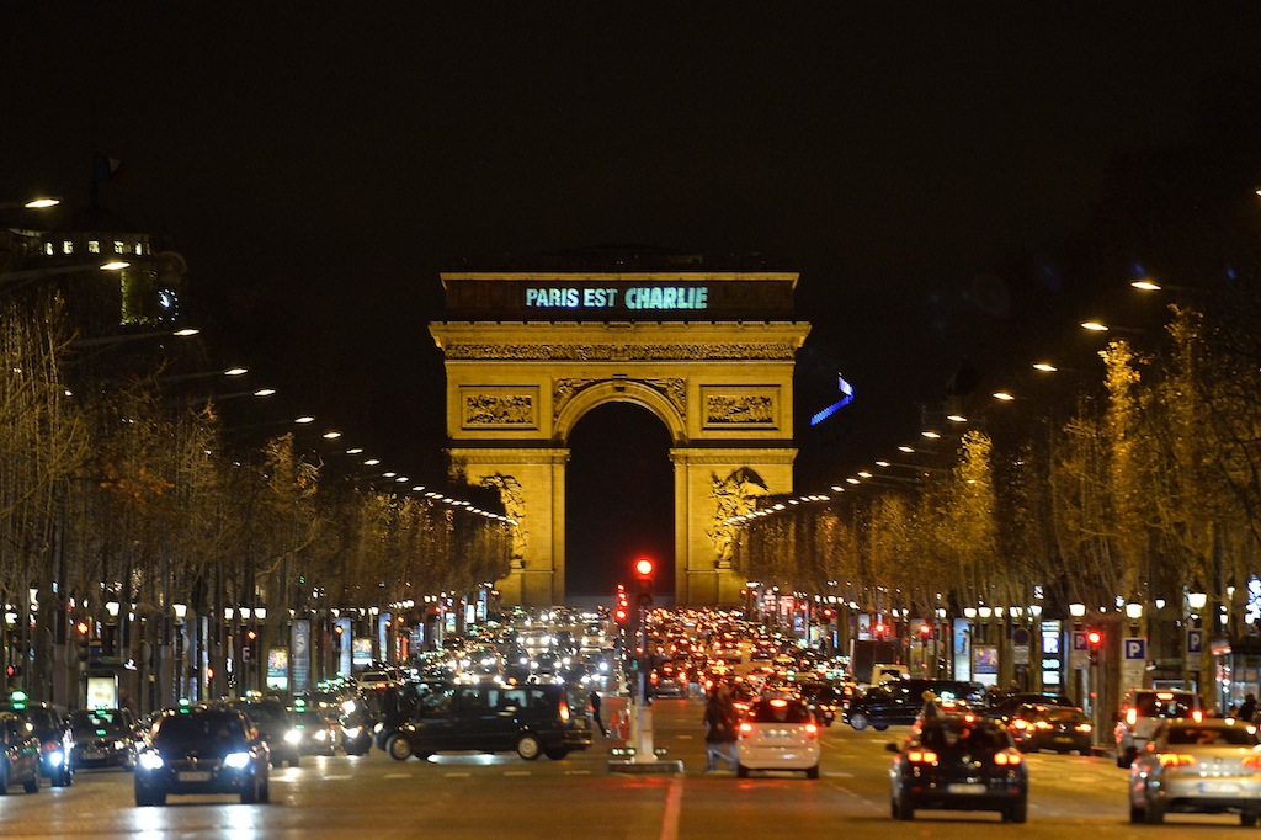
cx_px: 630
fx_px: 7003
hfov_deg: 10.3
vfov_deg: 6.9
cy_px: 420
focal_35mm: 200
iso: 2500
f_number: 2.8
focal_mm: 200
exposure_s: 1/125
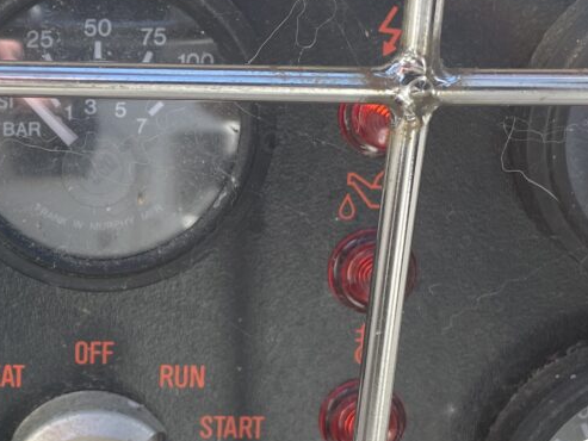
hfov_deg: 23.3
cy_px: 230
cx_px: 23
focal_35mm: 81
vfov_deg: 18.2
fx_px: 1376
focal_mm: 4.2
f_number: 1.6
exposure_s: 1/379
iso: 32
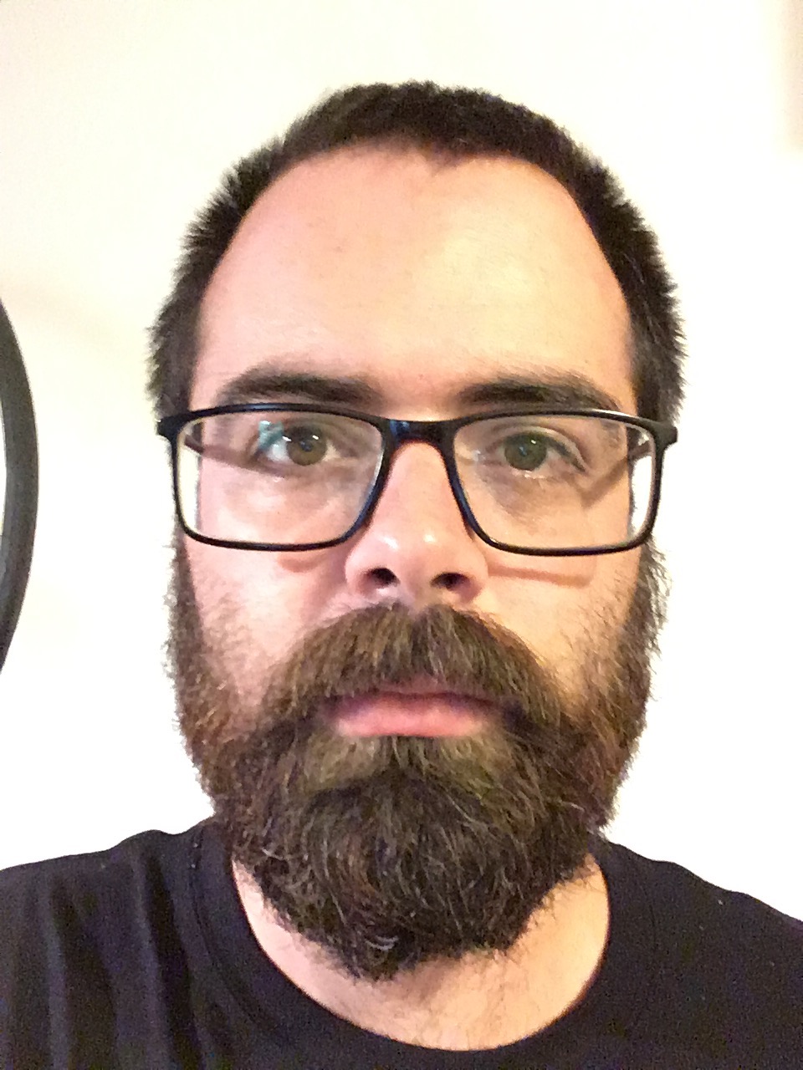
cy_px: 535
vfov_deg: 58.4
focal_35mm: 31
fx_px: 959
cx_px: 402
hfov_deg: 45.4
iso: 1600
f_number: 2.4
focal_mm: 2.15
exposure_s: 1/15
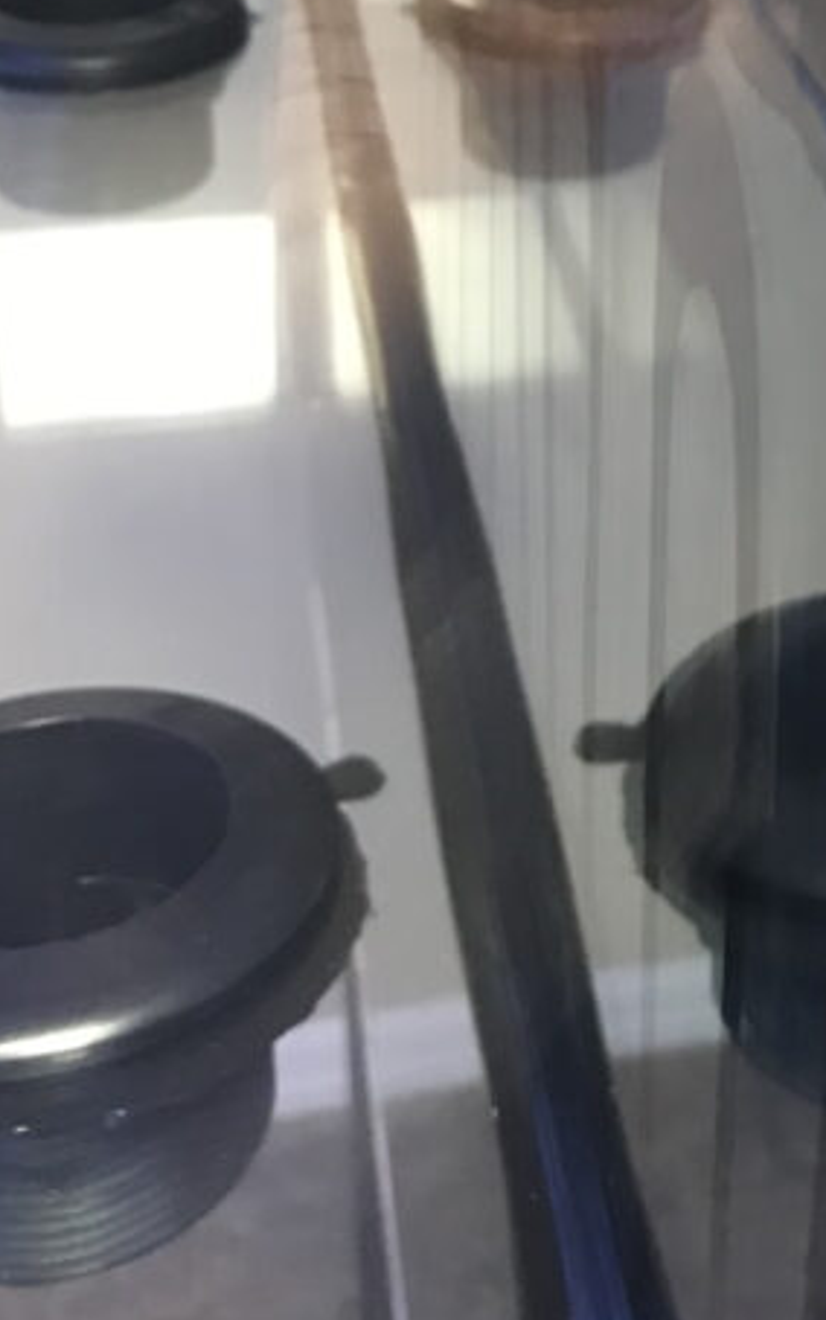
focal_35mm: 67
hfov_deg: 18.4
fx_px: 2412
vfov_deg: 29.2
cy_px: 93
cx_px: 995
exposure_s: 1/9
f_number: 1.8
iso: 100
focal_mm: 3.99
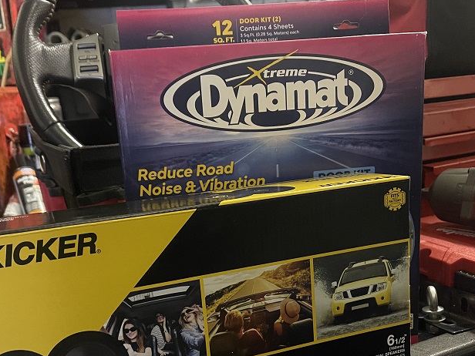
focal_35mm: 38
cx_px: 217
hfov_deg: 48.9
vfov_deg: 37.2
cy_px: 246
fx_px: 521
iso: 640
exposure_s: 1/25
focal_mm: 5.1
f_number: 1.6
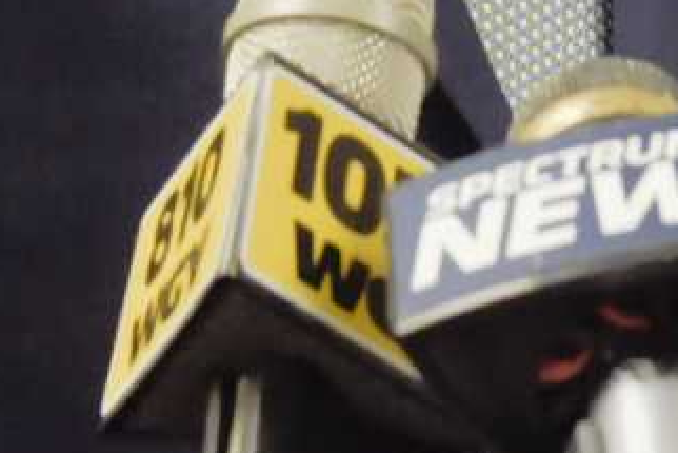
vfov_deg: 3.4
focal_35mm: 394
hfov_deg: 5.2
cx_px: 358
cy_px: -772
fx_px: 7423
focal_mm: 62
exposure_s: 1/125
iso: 2500
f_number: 4
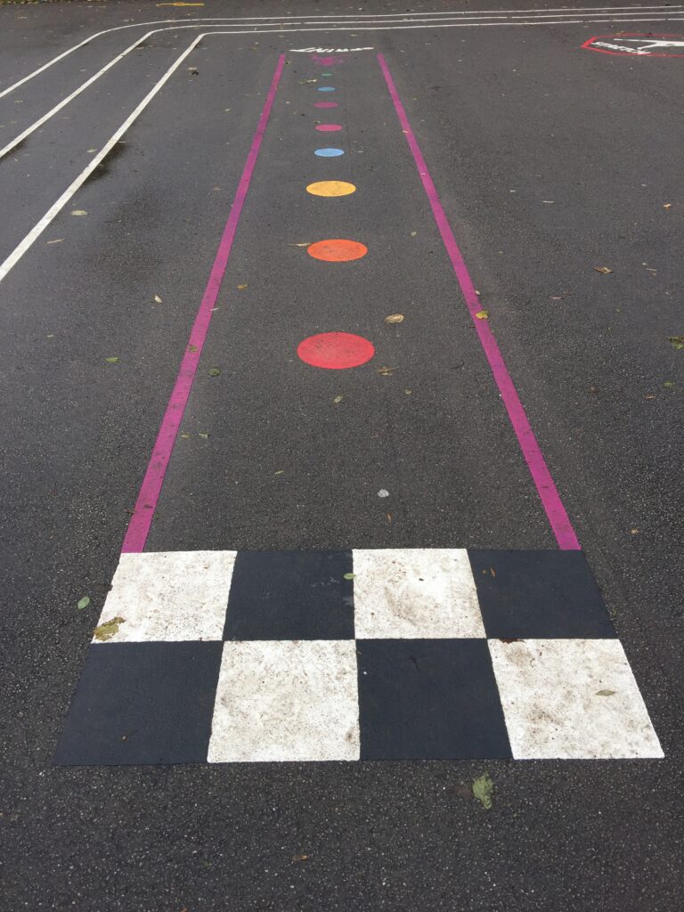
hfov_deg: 48.2
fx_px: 764
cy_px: 456
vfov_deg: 61.7
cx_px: 342
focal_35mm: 29
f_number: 2.2
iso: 32
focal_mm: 4.15
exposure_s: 1/247
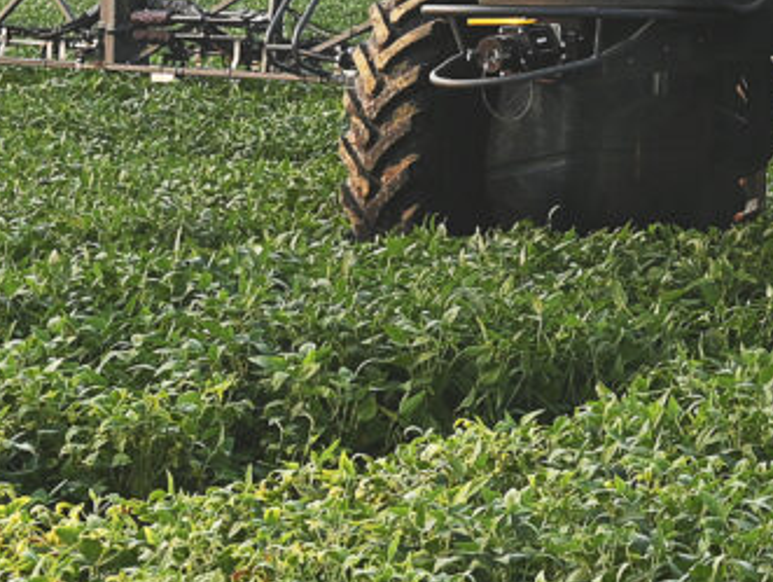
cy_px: -390
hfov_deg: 10.5
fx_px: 4180
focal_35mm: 187
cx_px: 696
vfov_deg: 7.8
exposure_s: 1/500
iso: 400
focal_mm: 42
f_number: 5.6
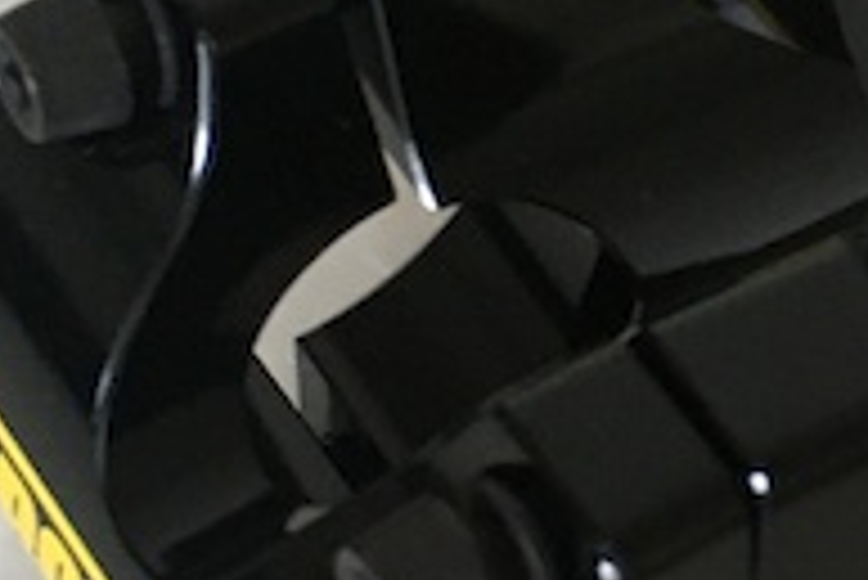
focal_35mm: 125
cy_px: 171
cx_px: 864
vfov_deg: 11.0
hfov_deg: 16.1
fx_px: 3016
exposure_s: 1/33
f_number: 2.2
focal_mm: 4.15
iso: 160
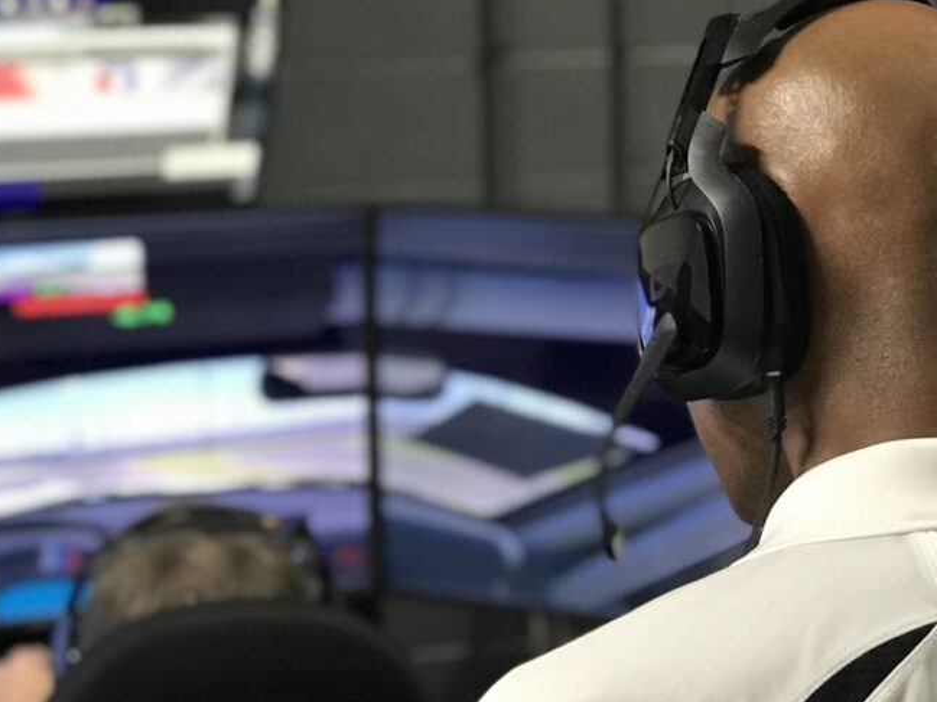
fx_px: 2435
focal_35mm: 90
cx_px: 498
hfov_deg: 21.8
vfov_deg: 16.3
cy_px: 543
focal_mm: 6.6
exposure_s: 1/60
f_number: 2.8
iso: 320
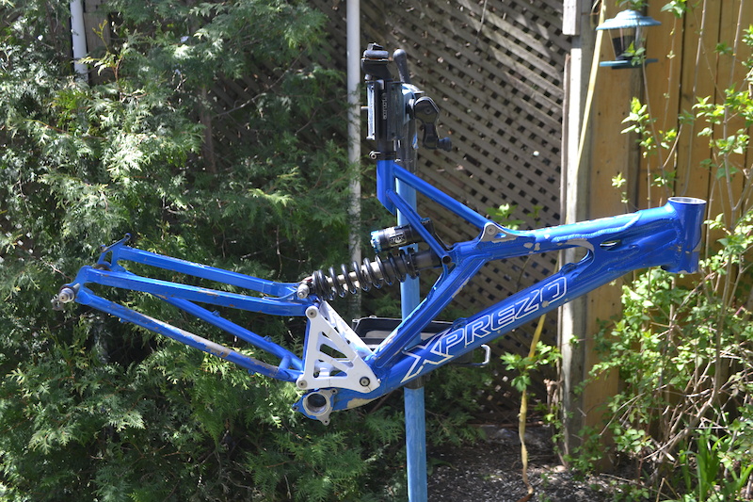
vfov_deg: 34.2
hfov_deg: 49.6
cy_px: 251
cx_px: 376
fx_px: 816
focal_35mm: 39
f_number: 5.6
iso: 180
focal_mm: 26
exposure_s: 1/125
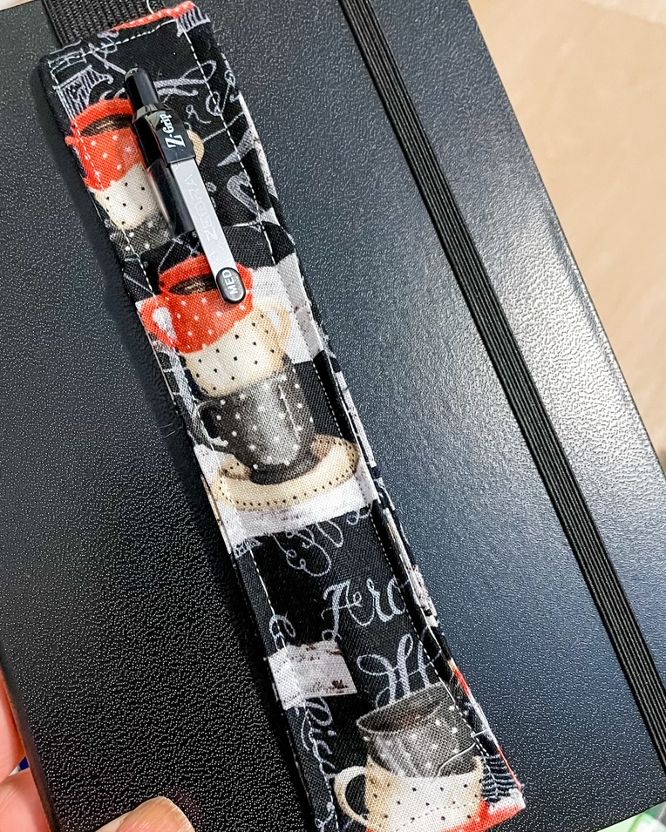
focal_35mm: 34
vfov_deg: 52.8
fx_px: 838
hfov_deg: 43.1
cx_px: 265
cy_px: 418
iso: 640
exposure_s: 1/40
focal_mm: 4.2
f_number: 1.6
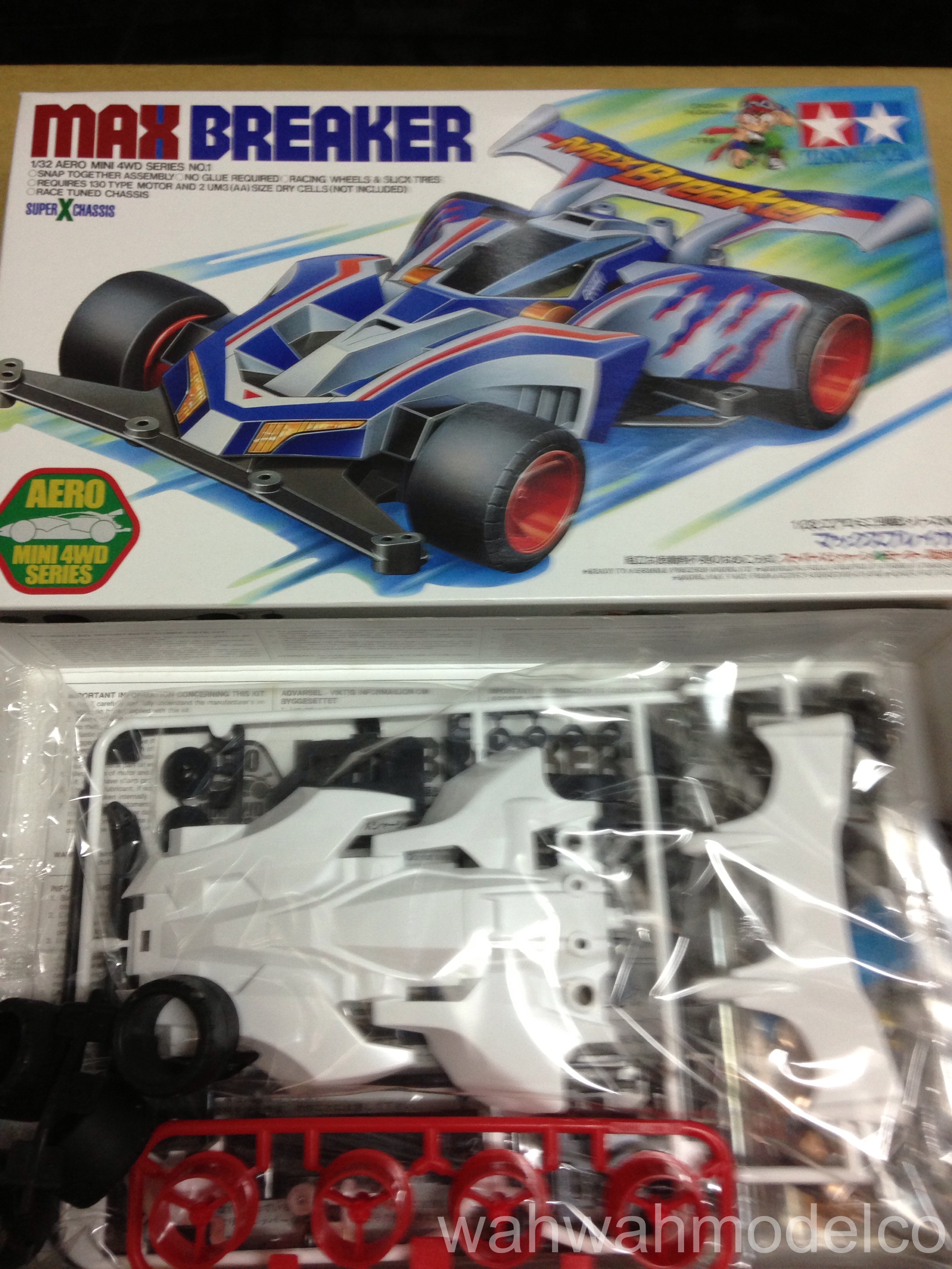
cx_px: 476
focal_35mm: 33
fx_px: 1210
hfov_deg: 42.9
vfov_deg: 55.4
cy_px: 634
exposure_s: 1/20
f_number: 2.4
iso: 125
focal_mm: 4.13
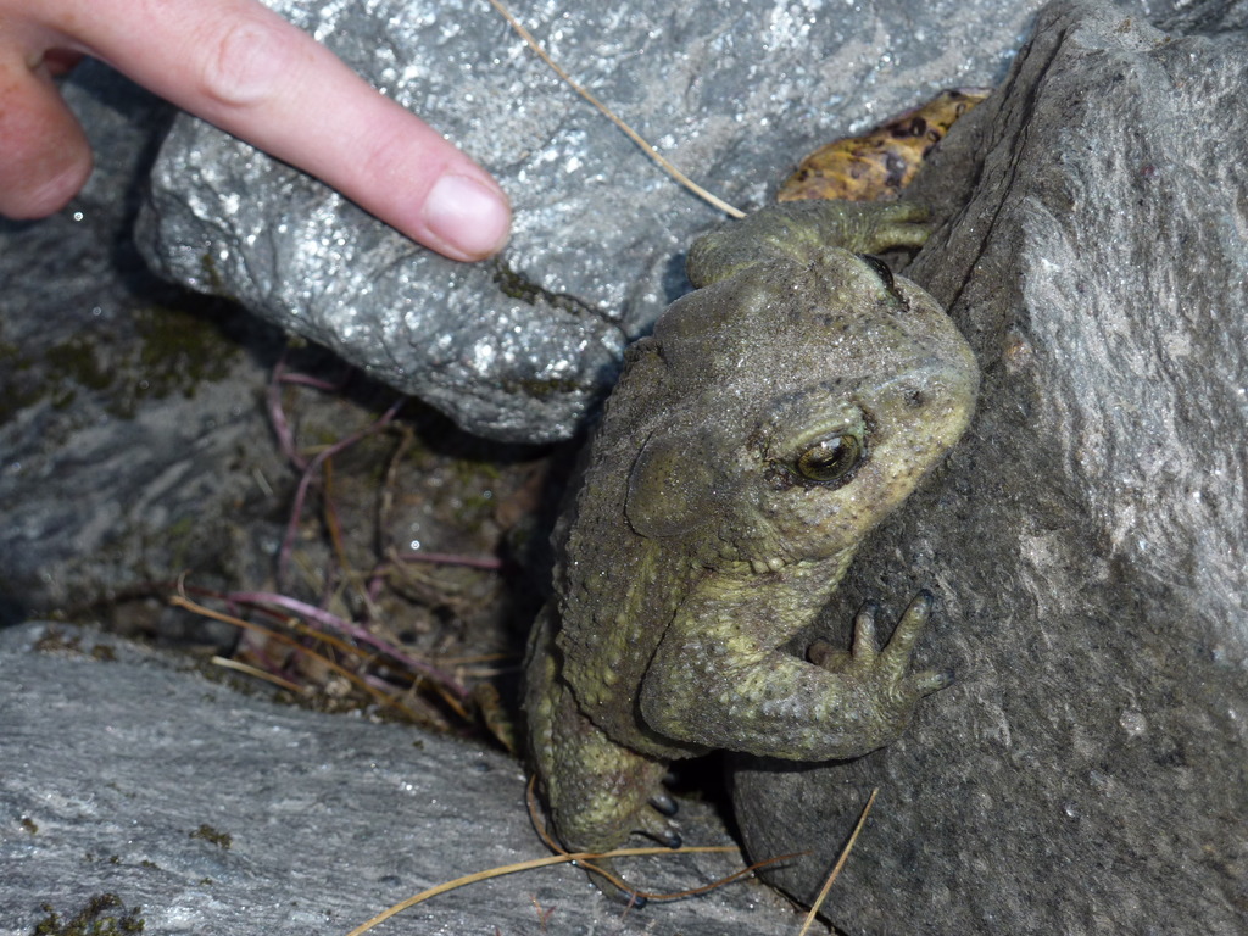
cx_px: 624
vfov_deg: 15.4
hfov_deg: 20.4
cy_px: 468
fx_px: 3461
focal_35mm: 96
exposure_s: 1/40
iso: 100
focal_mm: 15.8
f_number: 4.3
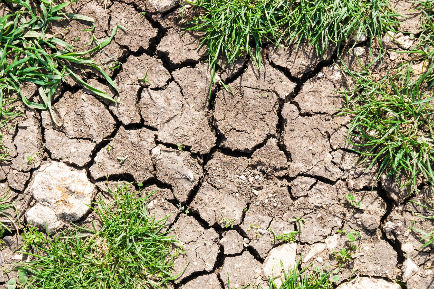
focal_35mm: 68
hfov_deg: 29.9
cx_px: 217
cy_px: 144
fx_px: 813
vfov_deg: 20.1
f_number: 8
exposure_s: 1/200
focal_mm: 45
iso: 200
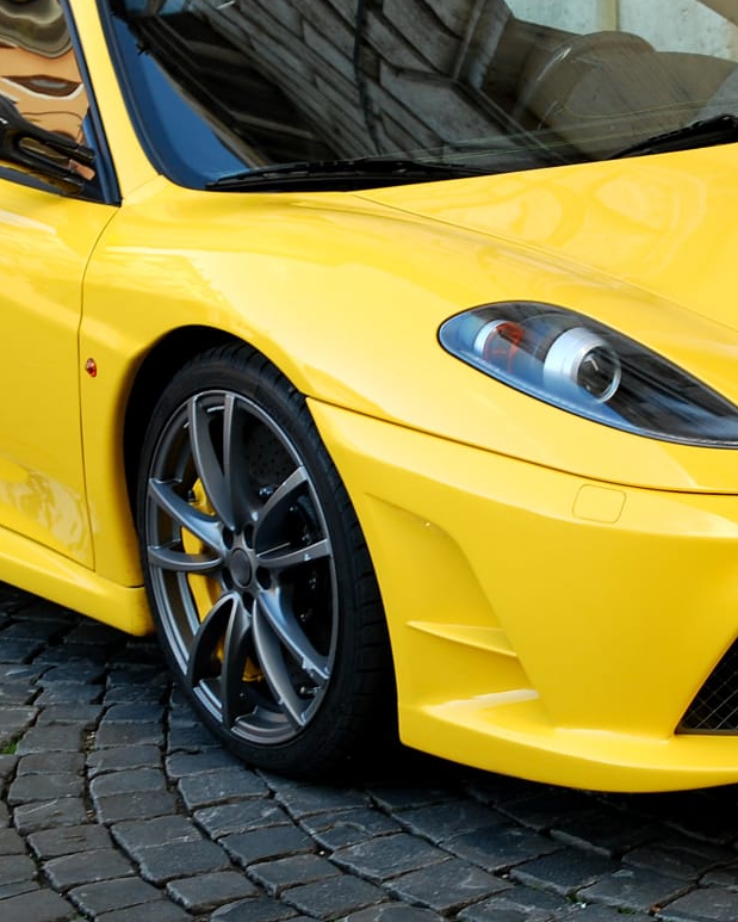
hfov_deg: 12.9
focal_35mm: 119
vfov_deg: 16.2
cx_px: 507
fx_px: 3247
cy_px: 486
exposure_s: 1/60
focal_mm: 34
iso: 200
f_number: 6.3
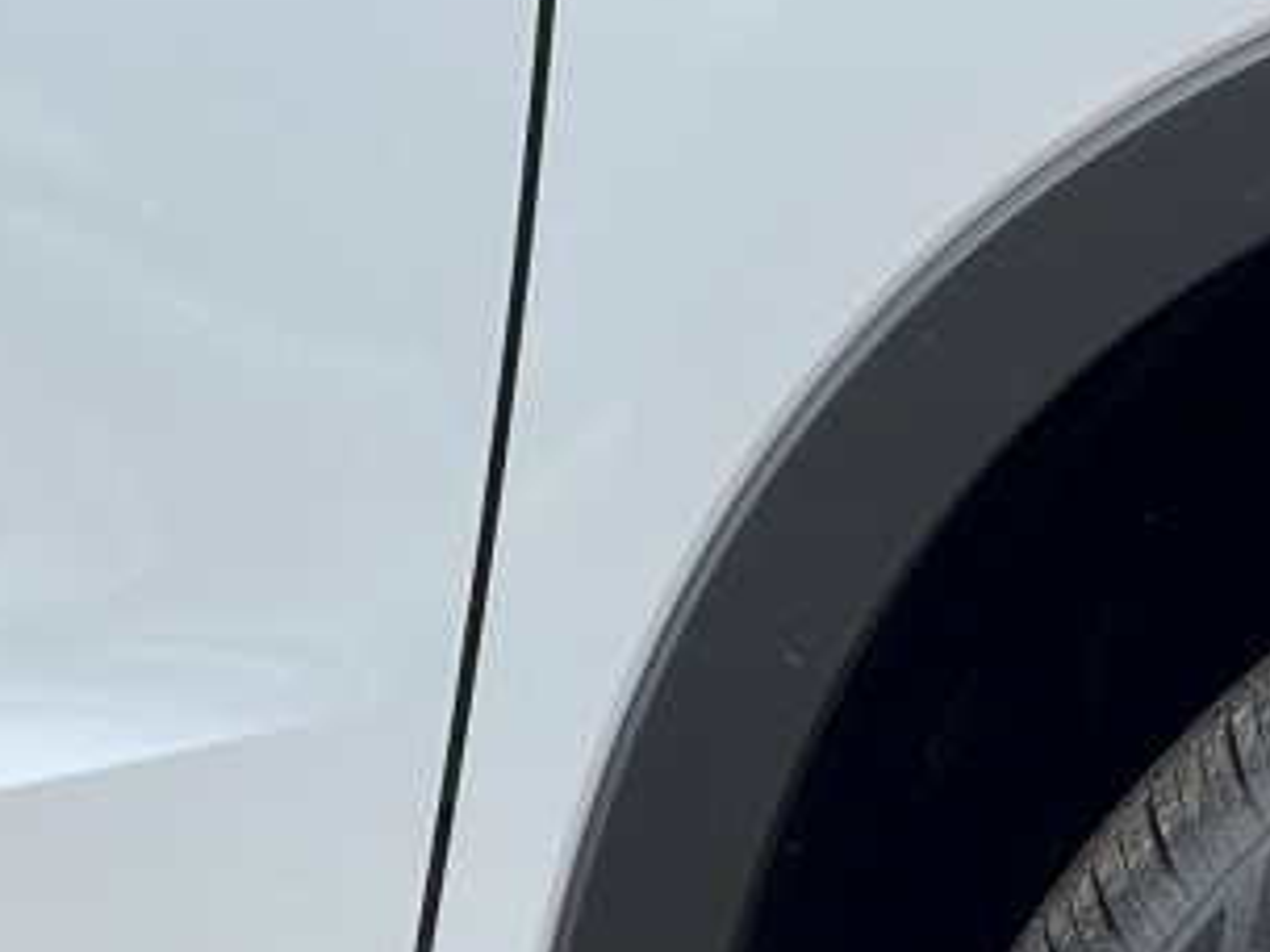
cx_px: 1913
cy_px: 1336
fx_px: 14822
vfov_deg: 3.7
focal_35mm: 404
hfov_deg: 4.9
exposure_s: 1/533
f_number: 2.8
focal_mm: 15.66
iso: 50
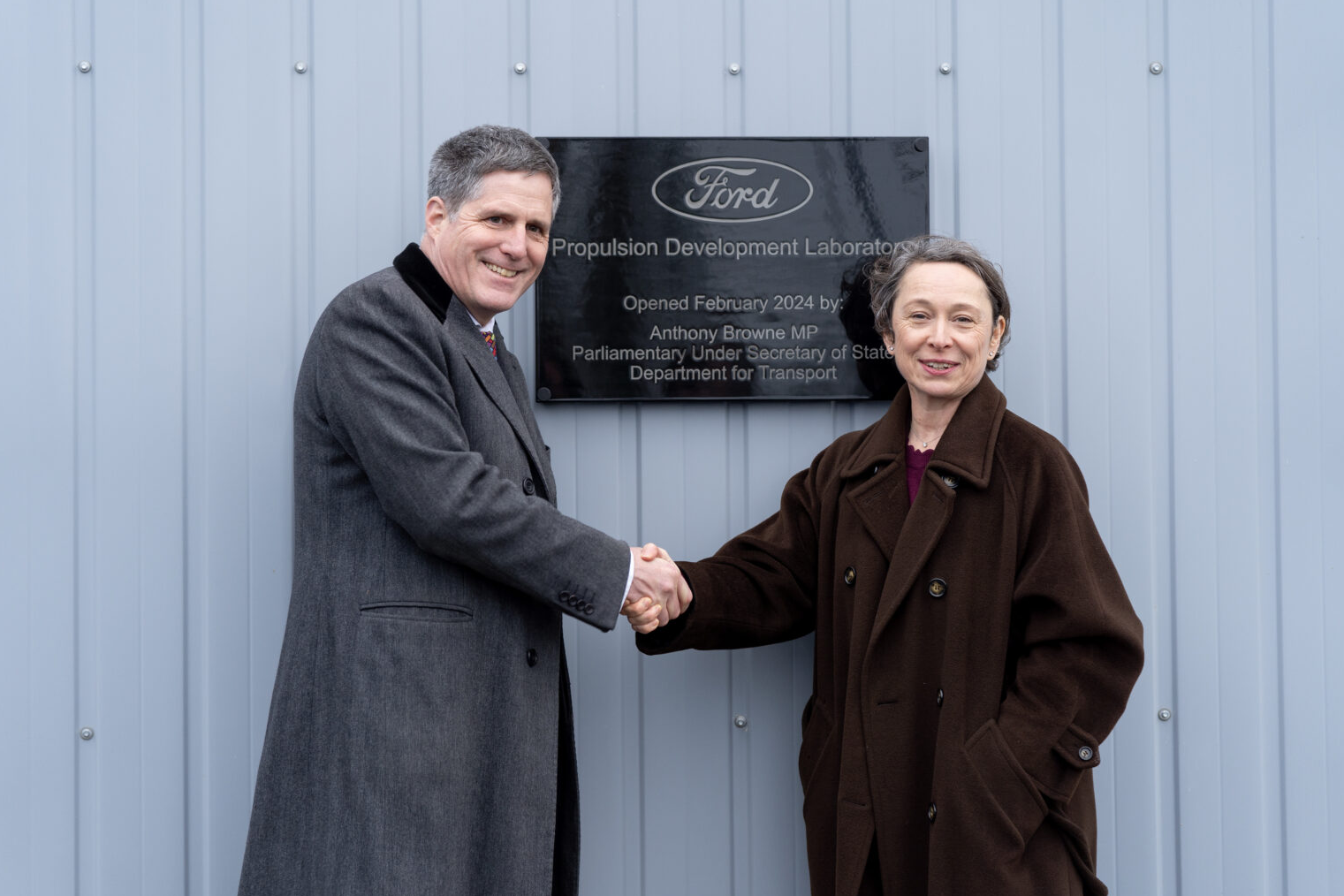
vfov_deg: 13.7
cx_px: 676
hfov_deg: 20.4
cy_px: 449
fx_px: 3733
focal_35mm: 100
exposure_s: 1/160
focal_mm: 99
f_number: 2.8
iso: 400
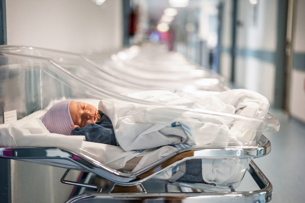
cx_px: 152
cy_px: 102
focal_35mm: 50
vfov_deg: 27.0
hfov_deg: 39.6
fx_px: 424
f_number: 1.8
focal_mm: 50
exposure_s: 1/160
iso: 640
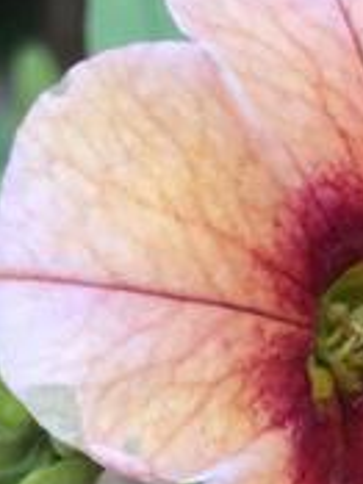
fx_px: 2240
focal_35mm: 160
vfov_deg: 11.8
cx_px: 280
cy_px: 747
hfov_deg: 9.2
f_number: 1.8
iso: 32
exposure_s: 1/120
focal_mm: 3.99
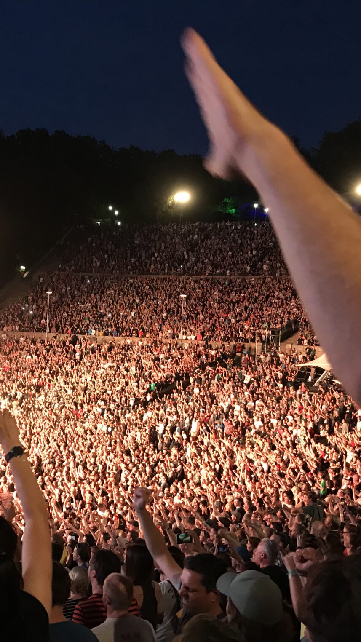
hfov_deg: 28.7
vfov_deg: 49.4
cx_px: 108
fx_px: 698
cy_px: 323
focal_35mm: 41
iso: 80
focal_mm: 3.99
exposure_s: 1/17
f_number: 1.8
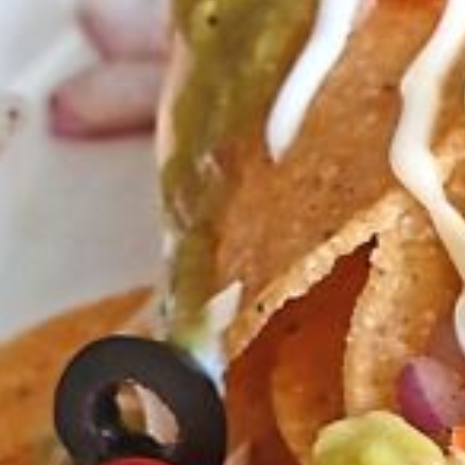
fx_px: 3365
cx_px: 1615
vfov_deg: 7.9
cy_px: 433
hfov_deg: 6.8
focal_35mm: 221
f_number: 4
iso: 450
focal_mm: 20.5
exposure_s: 1/125
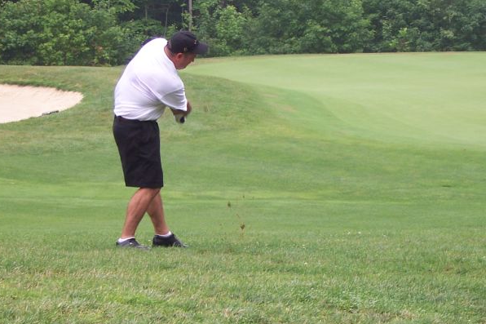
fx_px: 2038
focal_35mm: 151
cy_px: 115
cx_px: 317
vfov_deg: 9.1
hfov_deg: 13.6
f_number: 5.6
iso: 80
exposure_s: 1/125
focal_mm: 18
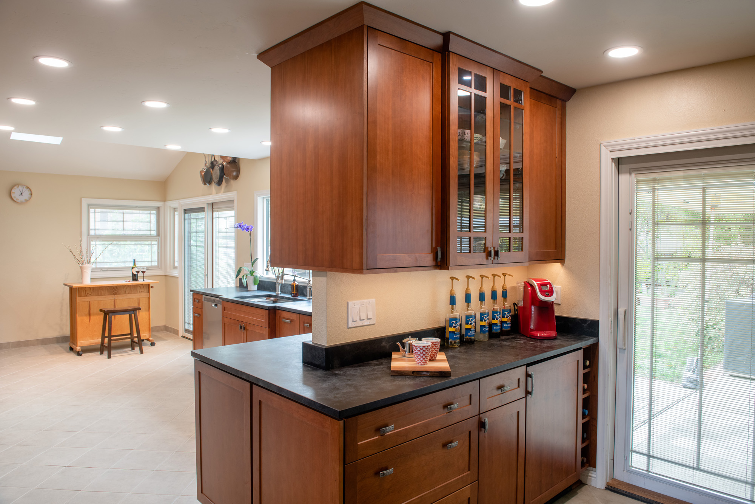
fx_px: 503
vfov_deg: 53.1
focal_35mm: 24
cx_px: 378
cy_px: 252
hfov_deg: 73.7
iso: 250
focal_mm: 24
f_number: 9
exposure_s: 1/10
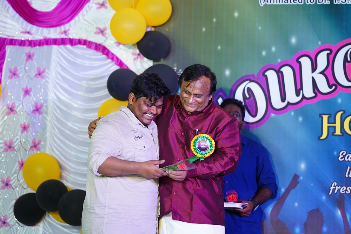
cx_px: 176
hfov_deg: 16.1
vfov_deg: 10.8
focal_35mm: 127
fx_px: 1238
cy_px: 117
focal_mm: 85
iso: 200
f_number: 1.4
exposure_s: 1/125
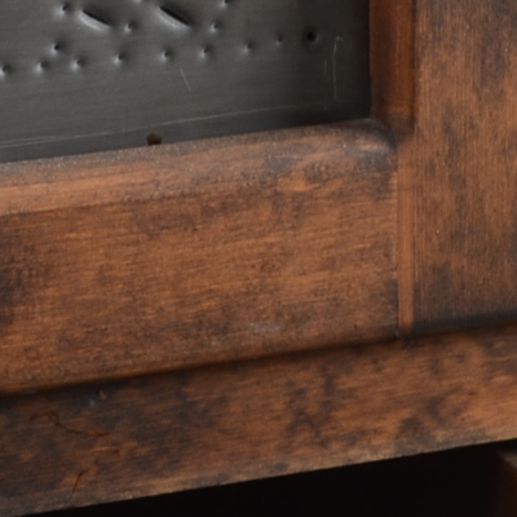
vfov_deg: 5.3
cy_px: 732
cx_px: 650
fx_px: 5559
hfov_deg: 5.3
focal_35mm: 329
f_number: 9
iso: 200
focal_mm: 42
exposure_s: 1/125
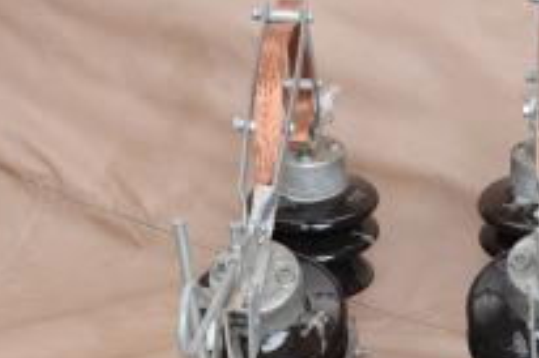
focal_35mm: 109
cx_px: 508
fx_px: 1631
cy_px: 345
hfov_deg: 18.4
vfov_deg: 12.4
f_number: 6.3
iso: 640
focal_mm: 30
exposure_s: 1/125
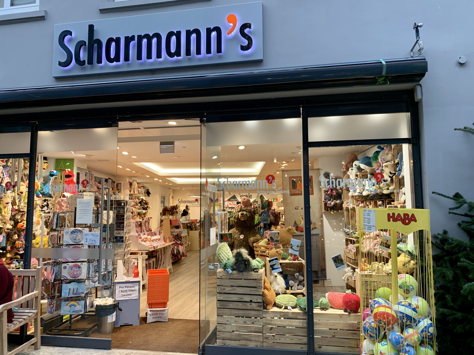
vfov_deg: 53.1
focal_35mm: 26
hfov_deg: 67.3
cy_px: 178
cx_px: 237
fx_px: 356
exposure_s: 1/100
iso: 100
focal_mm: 4.25
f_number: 1.8
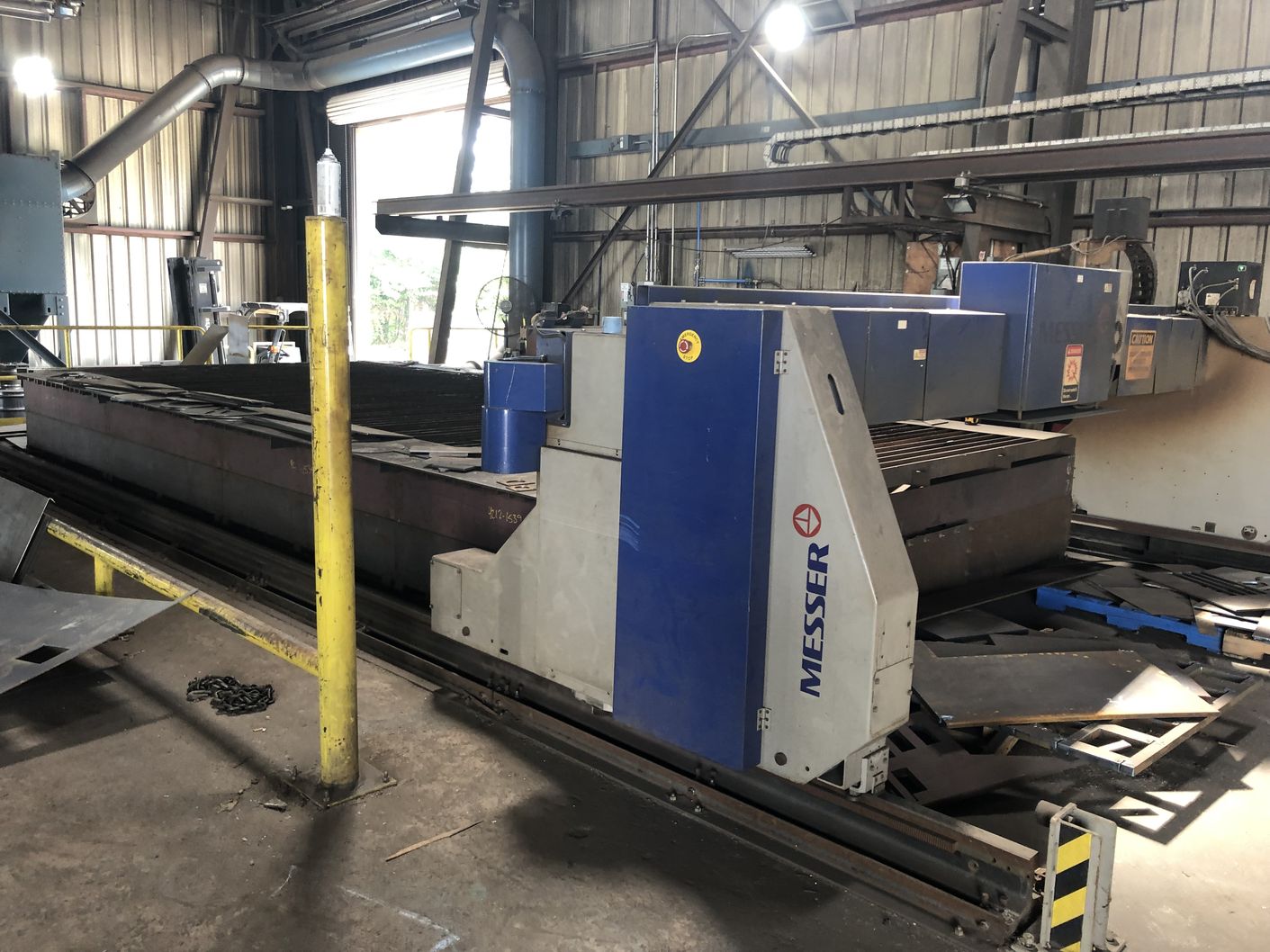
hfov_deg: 63.4
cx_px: 635
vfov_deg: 49.7
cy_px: 476
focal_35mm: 28
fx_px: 1027
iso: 40
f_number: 1.8
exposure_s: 1/24
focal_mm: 3.99
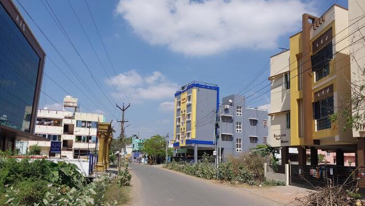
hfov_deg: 59.5
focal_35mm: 33
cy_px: 127
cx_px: 183
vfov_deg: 35.5
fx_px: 319
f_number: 1.8
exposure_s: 1/1161
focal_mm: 4.6
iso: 20
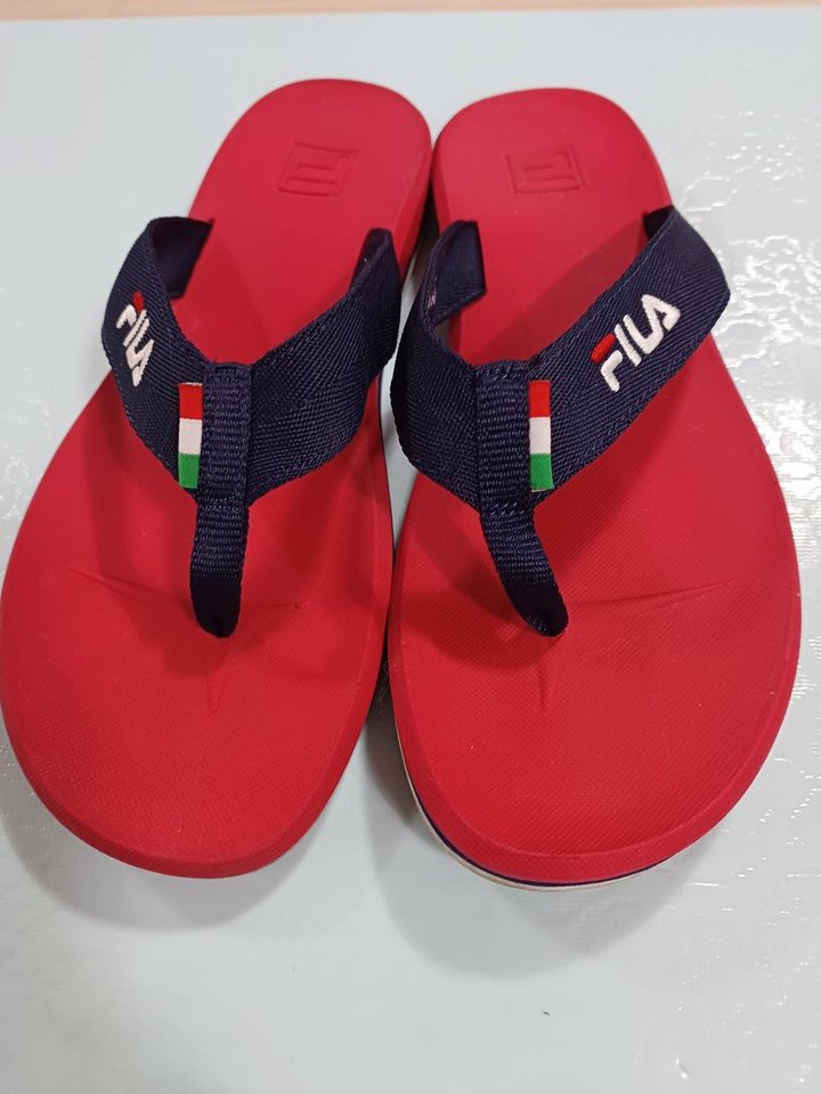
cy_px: 547
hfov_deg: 58.9
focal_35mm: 23
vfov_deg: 73.9
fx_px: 727
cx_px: 410
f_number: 1.8
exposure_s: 1/30
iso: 200
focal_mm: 5.06
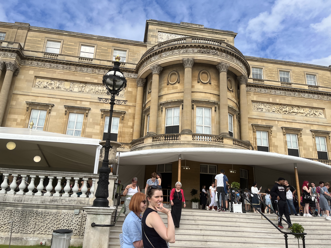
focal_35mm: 26
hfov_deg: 67.3
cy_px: 124
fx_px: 249
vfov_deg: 53.1
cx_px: 166
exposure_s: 1/3521
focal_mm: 5.1
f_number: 1.6
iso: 50
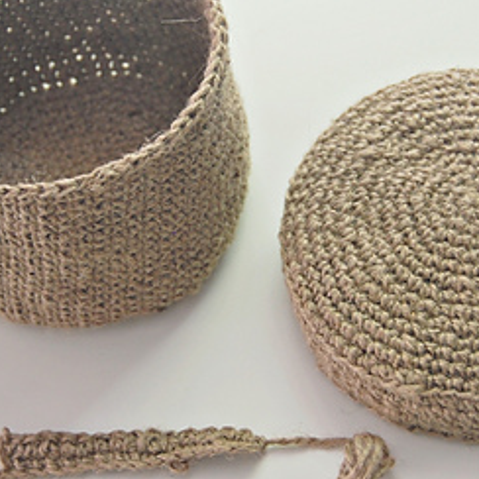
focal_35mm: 81
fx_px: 1266
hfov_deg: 21.4
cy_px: 216
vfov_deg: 21.4
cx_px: 243
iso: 280
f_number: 4.5
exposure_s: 1/30
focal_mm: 31
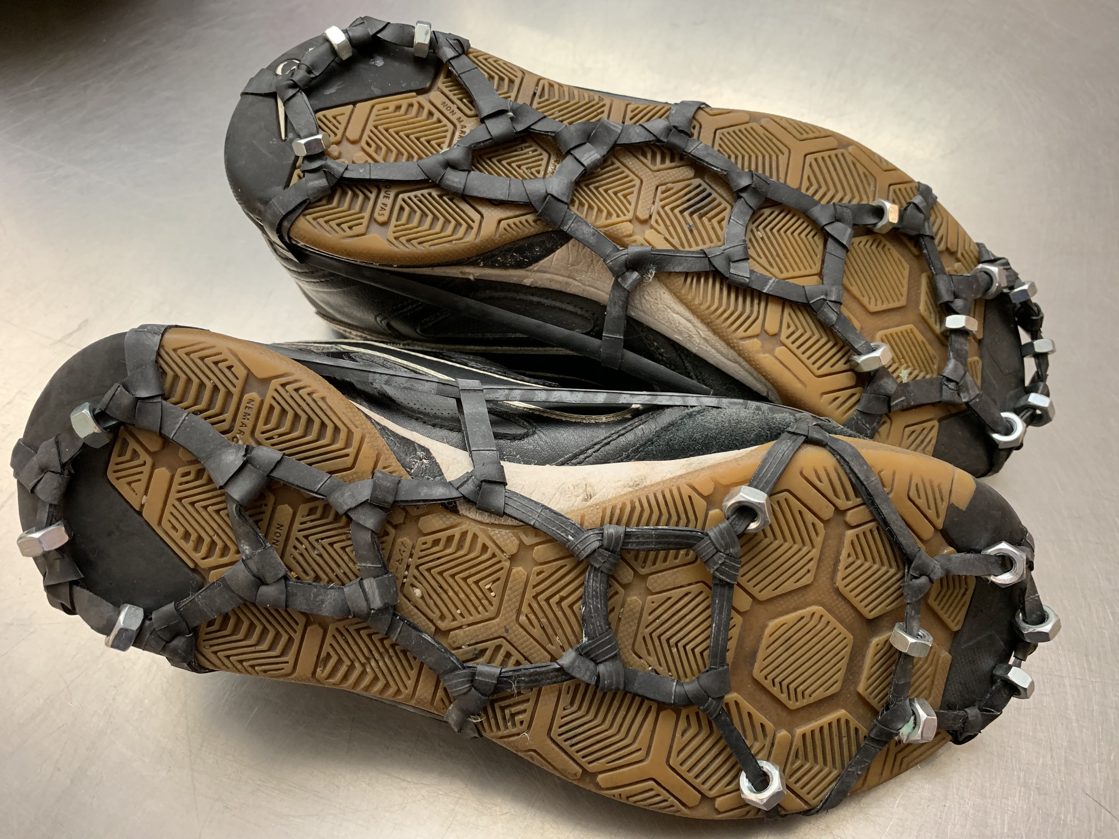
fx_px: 840
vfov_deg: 53.1
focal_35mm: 26
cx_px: 560
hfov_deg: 67.3
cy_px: 420
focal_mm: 4.25
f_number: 1.8
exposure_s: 1/60
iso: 160
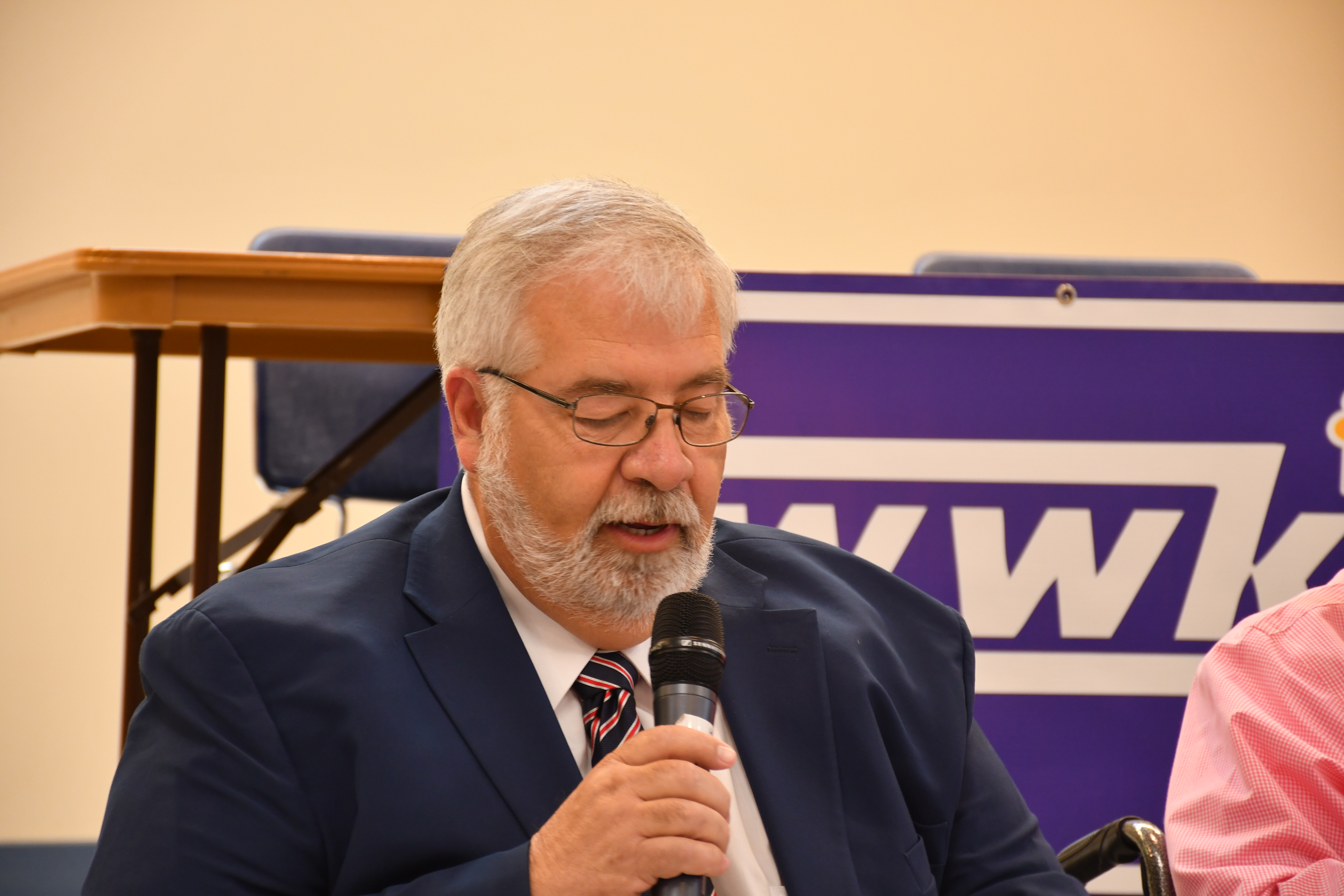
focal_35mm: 142
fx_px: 5301
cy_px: 448
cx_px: 672
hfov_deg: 14.4
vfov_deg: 9.7
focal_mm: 95
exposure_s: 1/20
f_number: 5.3
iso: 800
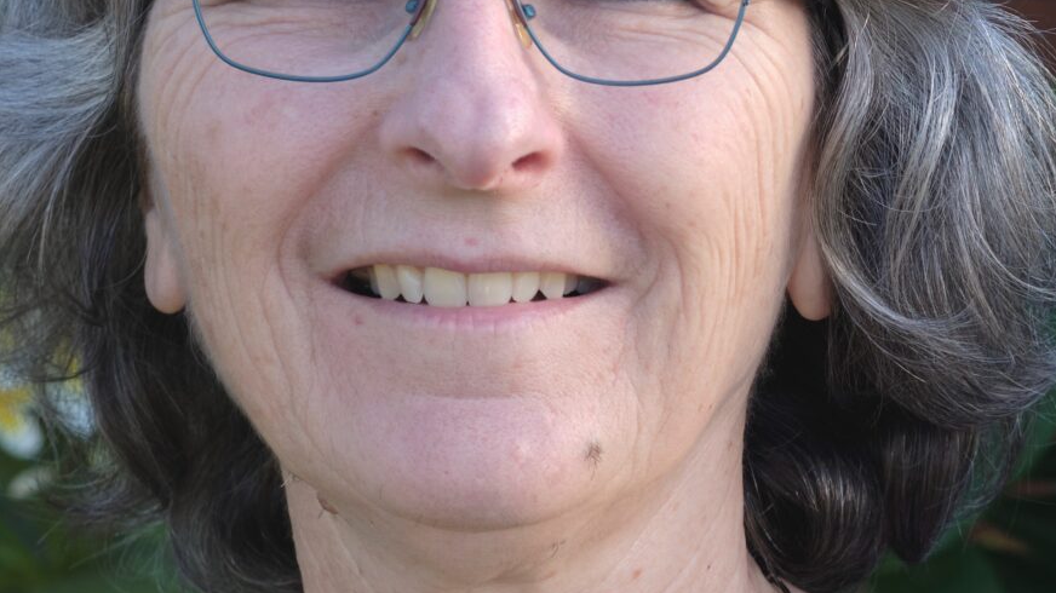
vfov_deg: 7.4
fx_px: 4563
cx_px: 1084
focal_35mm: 163
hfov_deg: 13.0
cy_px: 332
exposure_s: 1/75
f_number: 5
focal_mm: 35
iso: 200
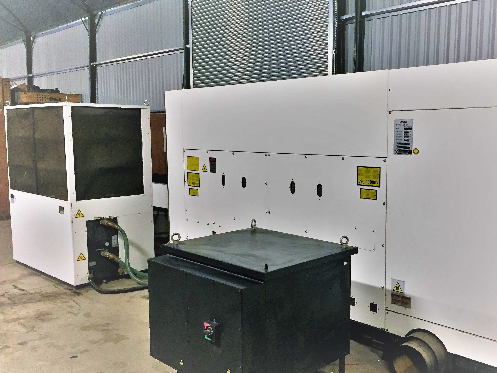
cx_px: 295
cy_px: 191
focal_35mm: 35
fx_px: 503
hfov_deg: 52.3
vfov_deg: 40.7
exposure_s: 1/33
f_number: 2.2
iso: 250
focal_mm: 4.15
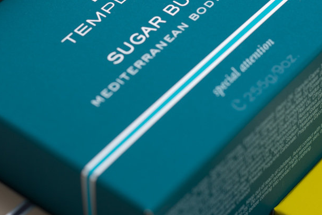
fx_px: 1127
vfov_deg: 10.9
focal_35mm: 126
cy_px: 47
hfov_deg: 16.3
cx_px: 156
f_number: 5.6
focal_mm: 55
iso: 50
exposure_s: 1/160
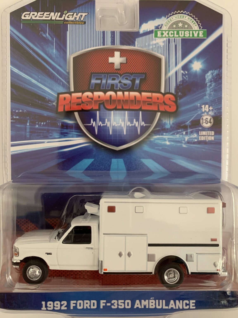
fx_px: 238
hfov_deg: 53.1
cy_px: 159
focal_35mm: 26
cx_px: 119
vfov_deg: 67.3
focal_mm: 4.25
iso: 400
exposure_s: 1/40
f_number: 1.8
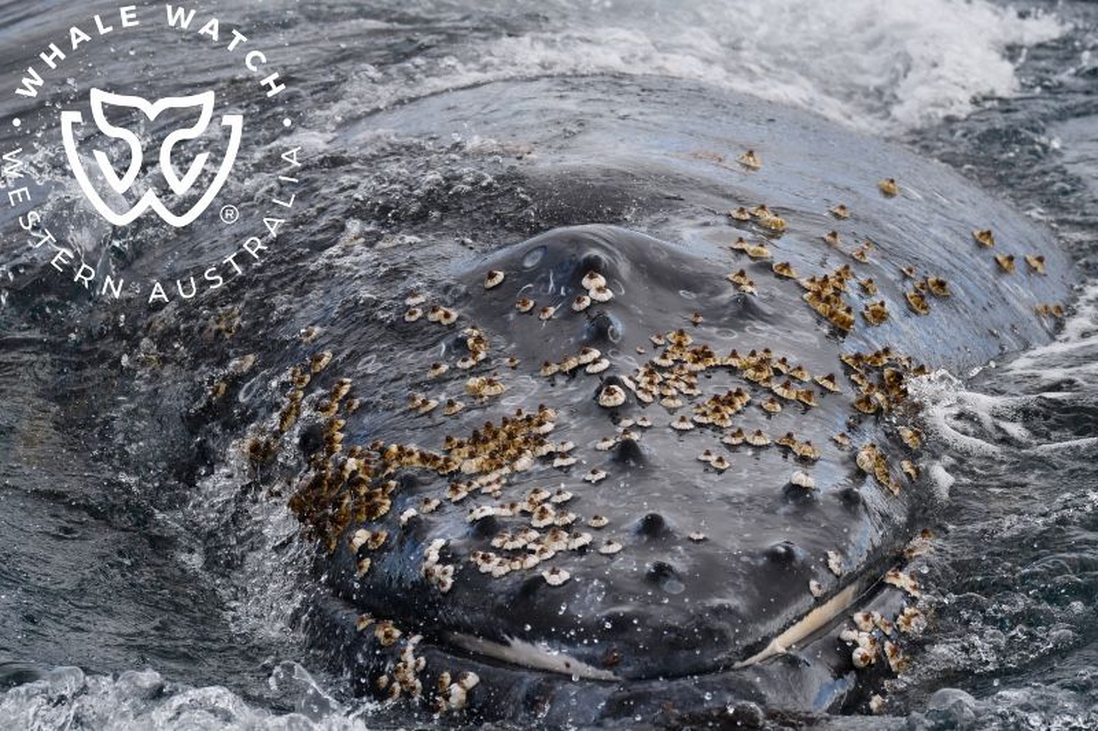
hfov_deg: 6.0
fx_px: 10520
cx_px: 549
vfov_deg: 4.0
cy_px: 366
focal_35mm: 345
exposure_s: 1/1600
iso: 400
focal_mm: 230
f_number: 5.6
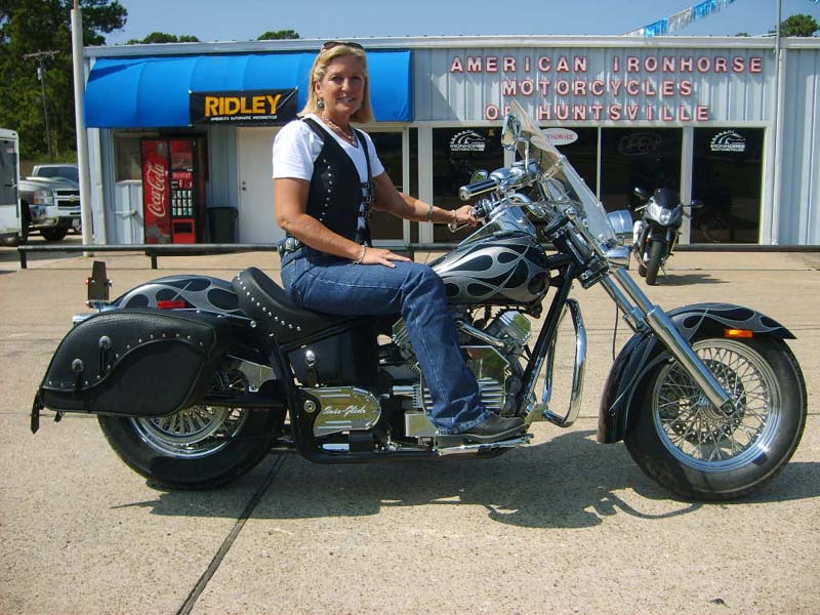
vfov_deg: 40.7
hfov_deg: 52.6
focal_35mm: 35
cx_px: 410
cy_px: 308
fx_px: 829
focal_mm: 5.8
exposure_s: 1/180
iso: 50
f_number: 7.1
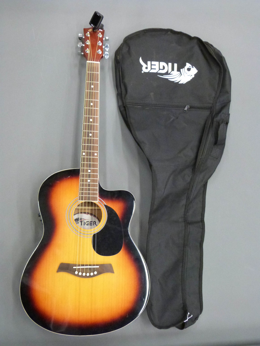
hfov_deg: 40.7
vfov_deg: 52.6
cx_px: 130
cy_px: 173
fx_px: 351
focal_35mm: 35
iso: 800
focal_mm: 6.2
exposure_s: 1/50
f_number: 3
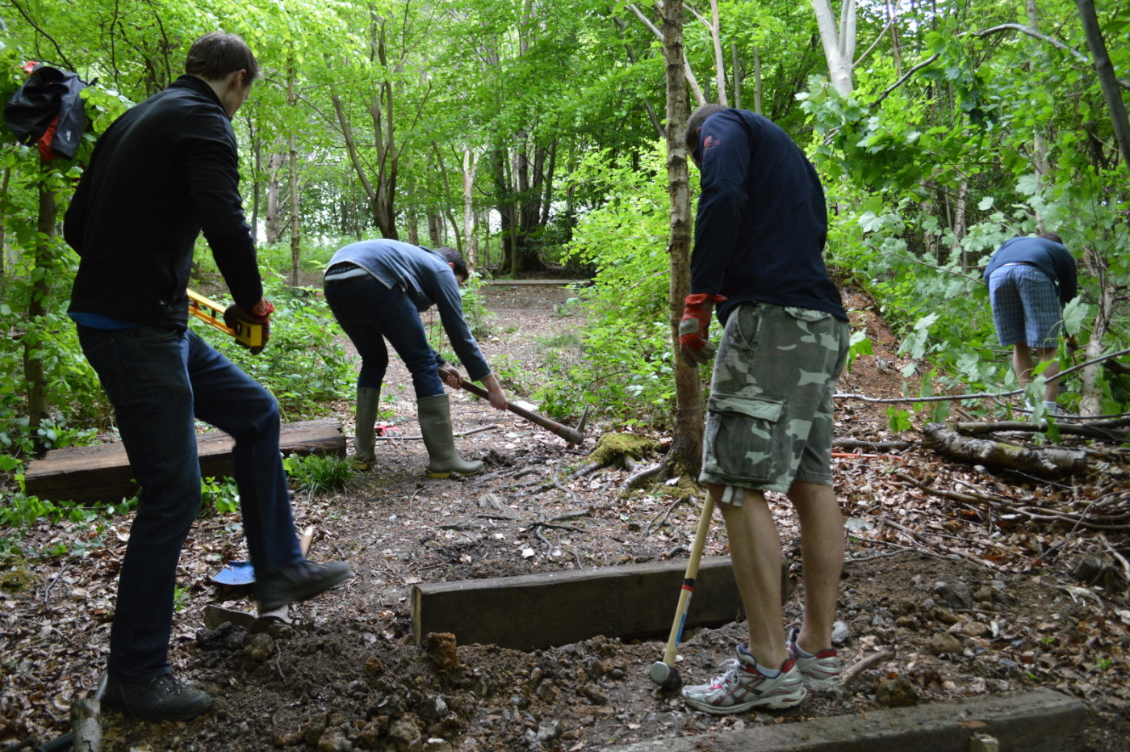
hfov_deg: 62.0
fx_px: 941
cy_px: 376
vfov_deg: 43.5
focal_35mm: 30
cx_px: 565
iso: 400
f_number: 4.5
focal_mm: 20
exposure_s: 1/60
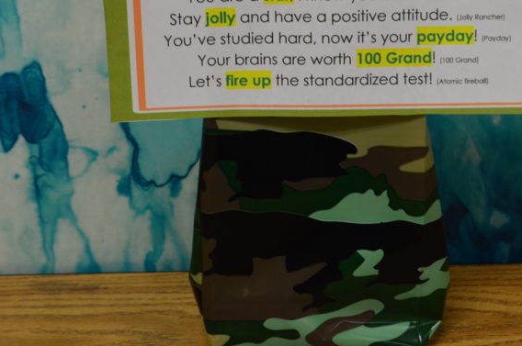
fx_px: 1057
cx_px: 311
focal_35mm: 73
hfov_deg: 27.7
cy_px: 131
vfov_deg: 18.6
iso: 800
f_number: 7.1
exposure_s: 1/25
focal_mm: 36
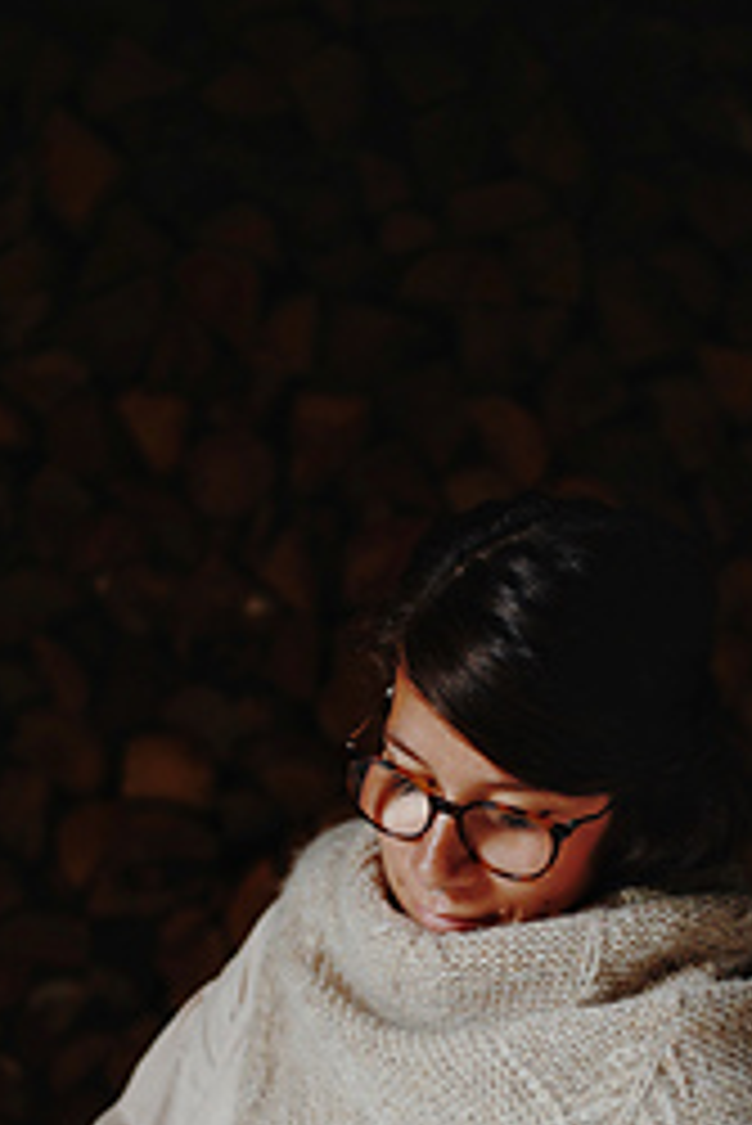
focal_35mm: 70
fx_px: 2190
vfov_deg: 27.9
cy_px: 976
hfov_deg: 19.5
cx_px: 448
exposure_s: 1/15
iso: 160
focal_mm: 35
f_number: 2
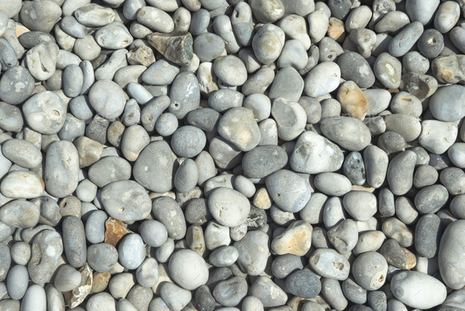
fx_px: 801
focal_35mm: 62
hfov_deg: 32.4
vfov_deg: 21.9
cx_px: 232
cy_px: 156
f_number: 11
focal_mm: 62
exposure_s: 1/500
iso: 400
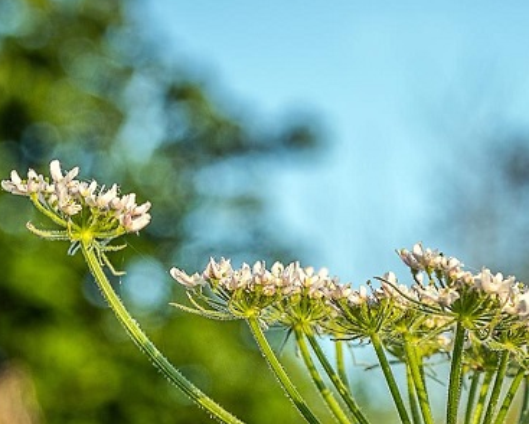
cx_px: 480
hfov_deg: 7.2
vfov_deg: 5.8
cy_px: 304
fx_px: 4214
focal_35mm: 269
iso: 100
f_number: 8
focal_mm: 78
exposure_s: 1/160
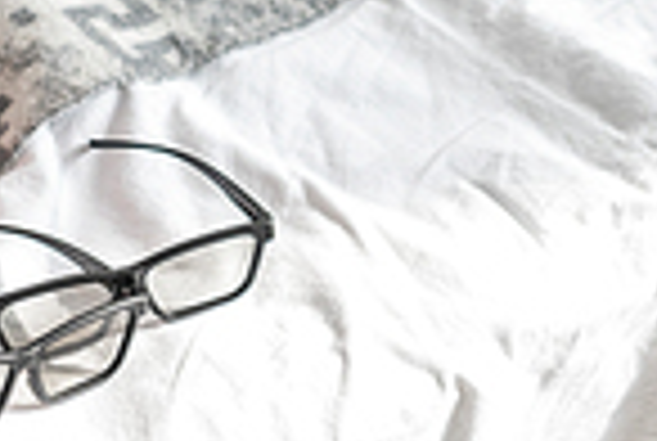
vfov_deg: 8.3
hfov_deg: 12.3
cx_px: -36
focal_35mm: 164
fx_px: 2999
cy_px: -99
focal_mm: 48
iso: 320
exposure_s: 1/160
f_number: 4
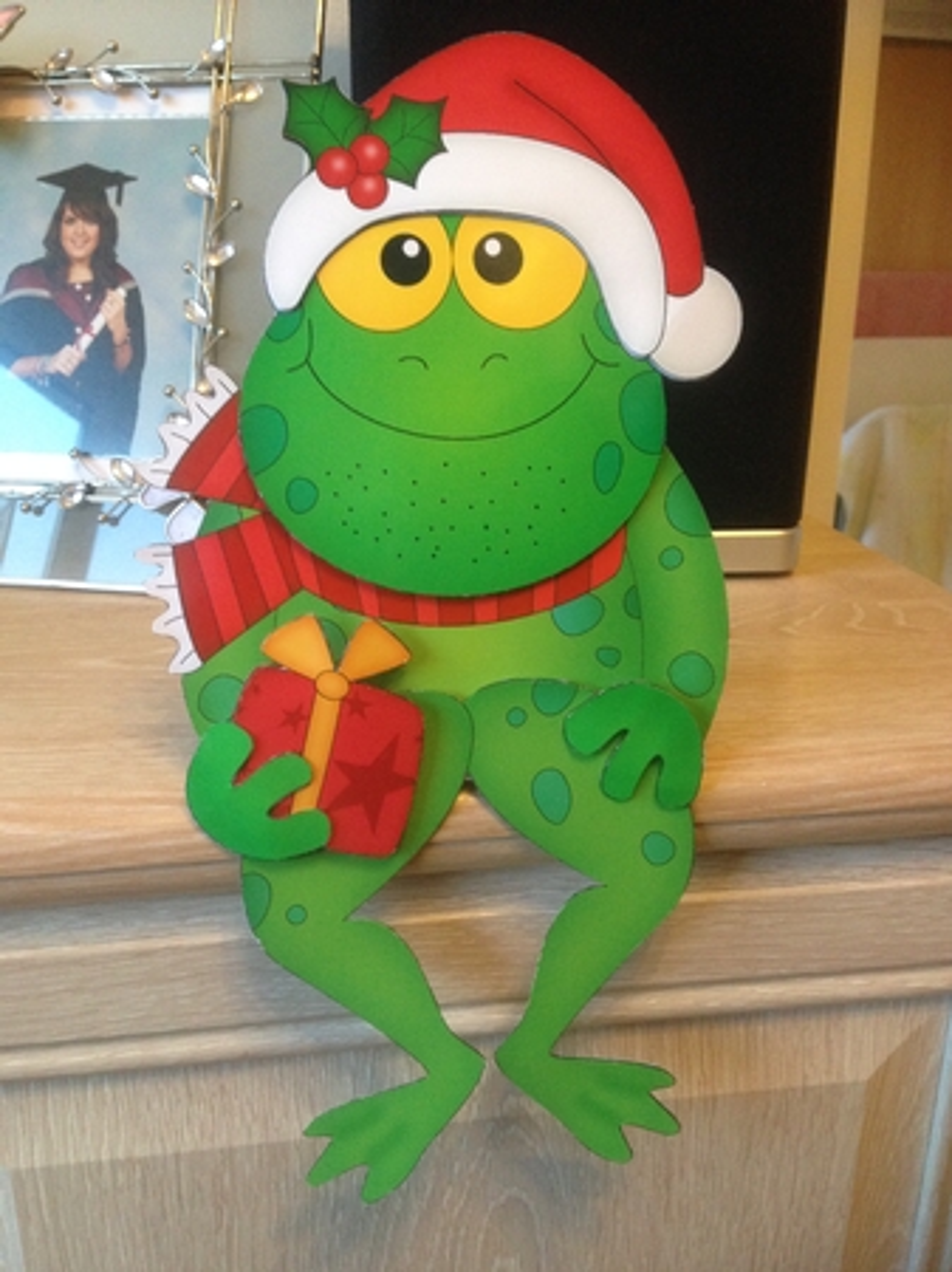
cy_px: 636
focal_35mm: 35
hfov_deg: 40.7
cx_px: 476
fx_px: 1285
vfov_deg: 52.7
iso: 200
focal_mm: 4.28
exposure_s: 1/20
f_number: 2.4
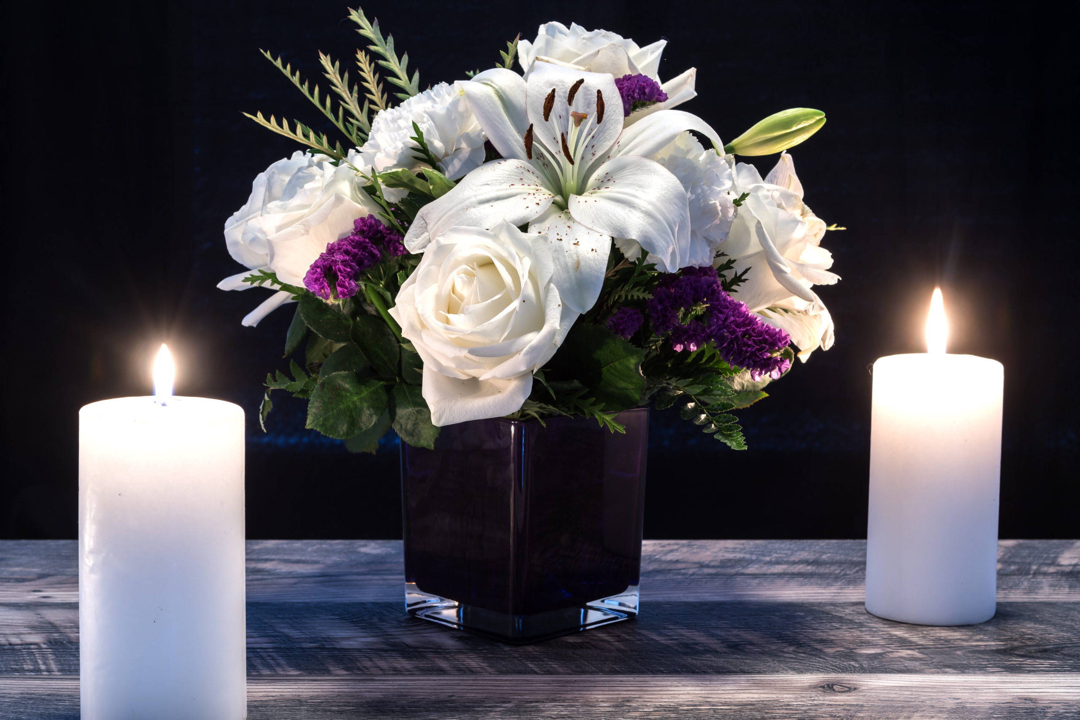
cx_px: 540
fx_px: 1710
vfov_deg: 23.8
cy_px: 360
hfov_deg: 35.1
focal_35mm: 57
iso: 100
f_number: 9
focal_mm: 38
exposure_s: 5
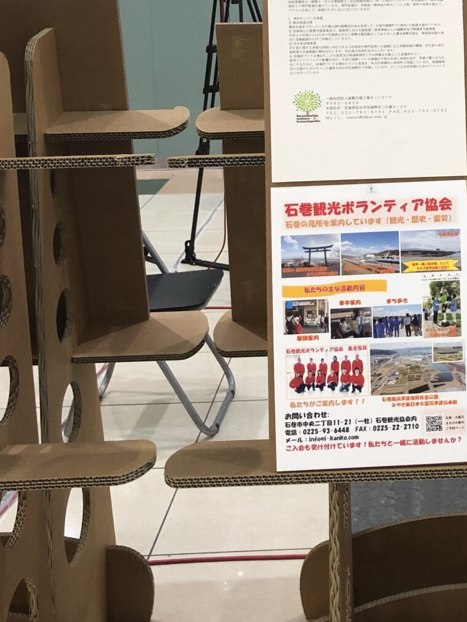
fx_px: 1025
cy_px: 113
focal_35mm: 57
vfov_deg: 32.7
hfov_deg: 24.7
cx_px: 449
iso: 32
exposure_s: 1/25
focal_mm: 4
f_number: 1.8
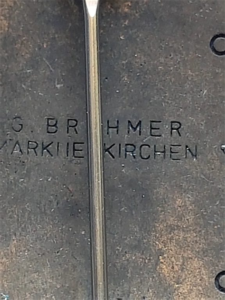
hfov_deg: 53.1
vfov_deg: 67.3
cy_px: 150
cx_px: 112
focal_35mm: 26
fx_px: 225
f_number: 1.7
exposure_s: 1/231
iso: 50
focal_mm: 4.2
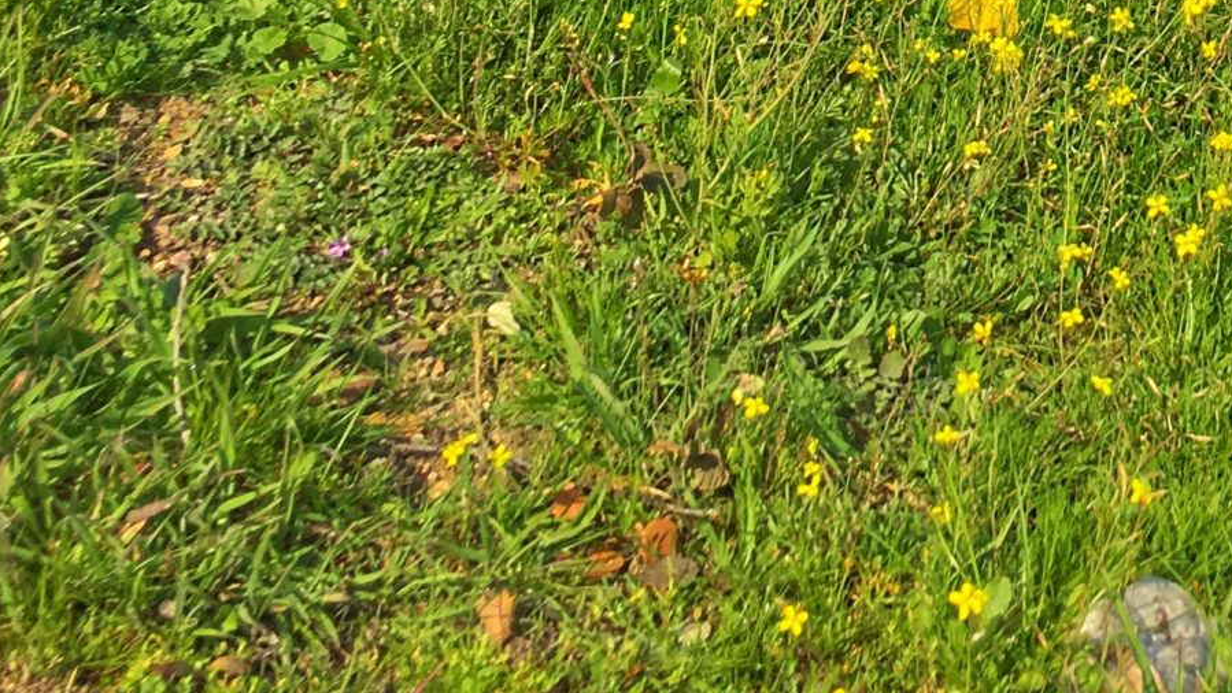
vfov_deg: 12.2
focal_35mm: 90
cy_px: -611
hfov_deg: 22.3
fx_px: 2941
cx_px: 1370
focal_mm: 4.15
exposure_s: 1/1304
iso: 25
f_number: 2.2
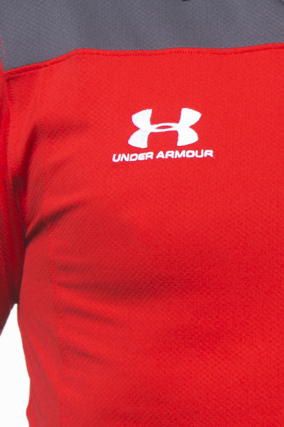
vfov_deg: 4.4
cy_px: -115
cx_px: 318
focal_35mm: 462
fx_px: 5473
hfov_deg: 3.0
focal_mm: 165
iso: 200
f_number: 9
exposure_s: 1/100
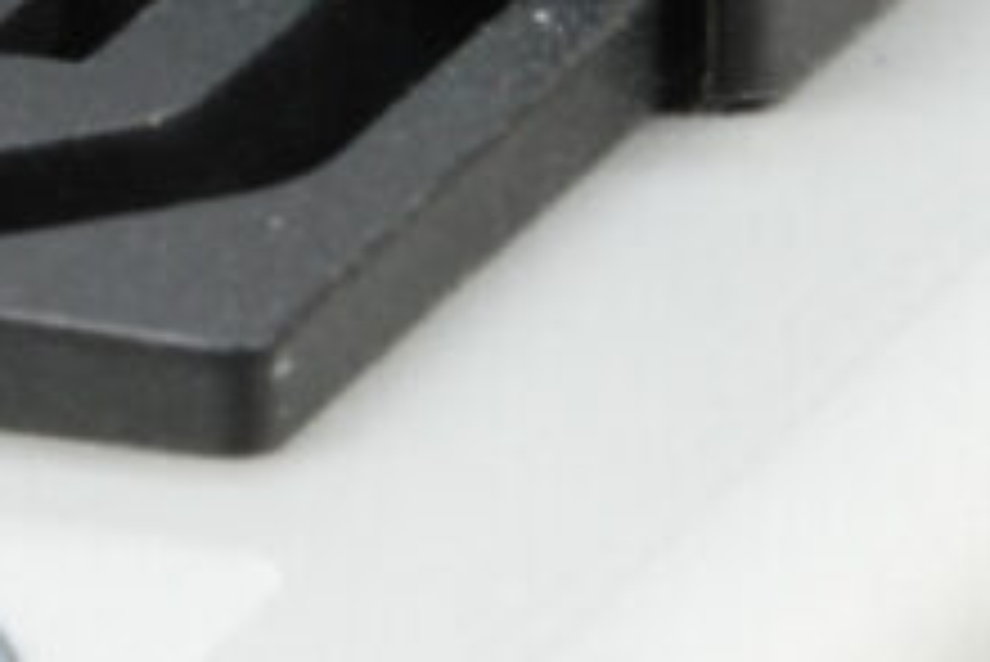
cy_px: -320
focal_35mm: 942
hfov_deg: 2.2
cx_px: 310
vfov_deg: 1.5
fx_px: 25921
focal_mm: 90
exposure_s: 1/1.6
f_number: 22
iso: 100
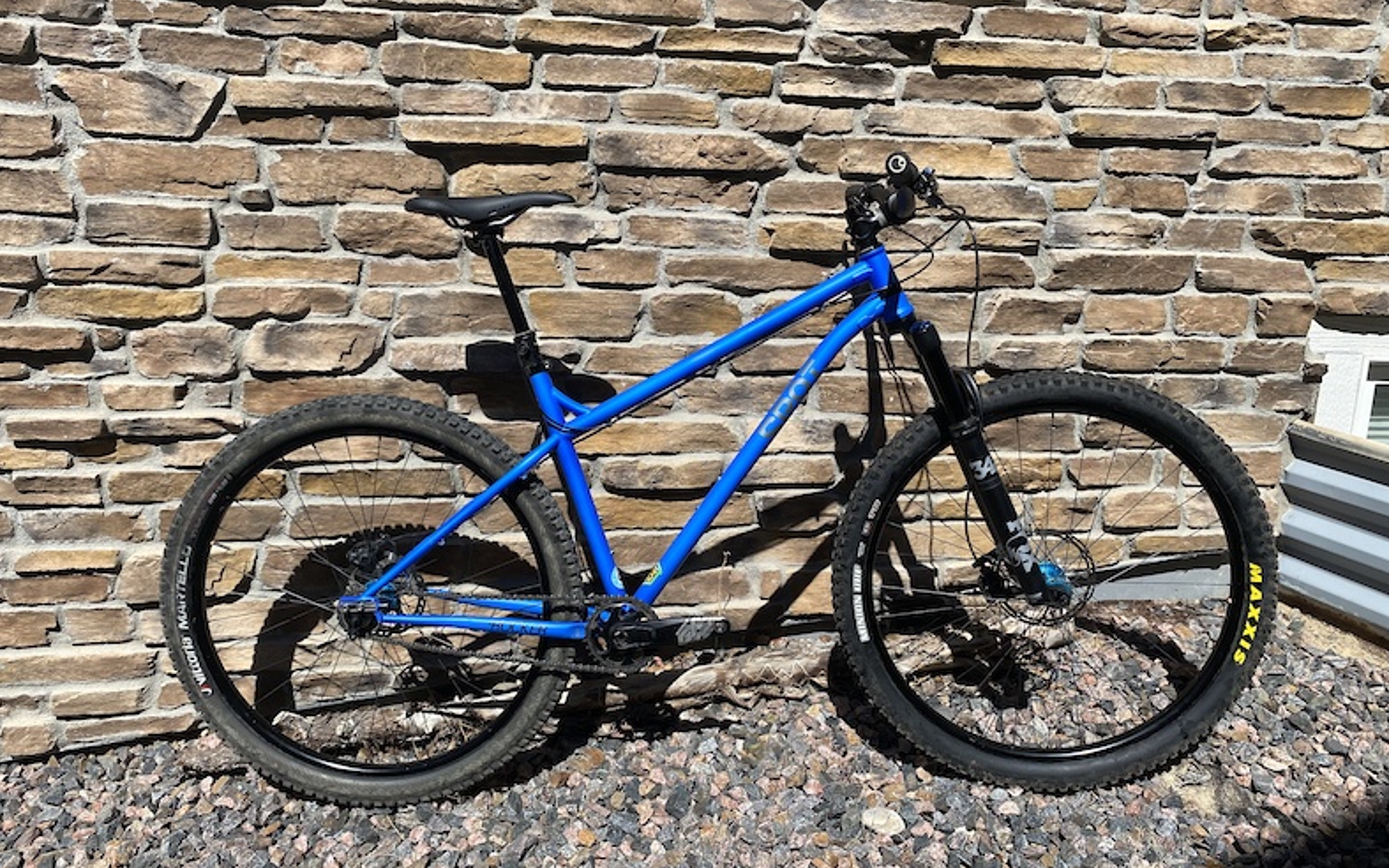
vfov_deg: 44.5
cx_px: 694
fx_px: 1060
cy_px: 420
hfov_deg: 66.5
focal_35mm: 28
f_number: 1.8
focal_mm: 4.25
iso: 32
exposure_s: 1/3125
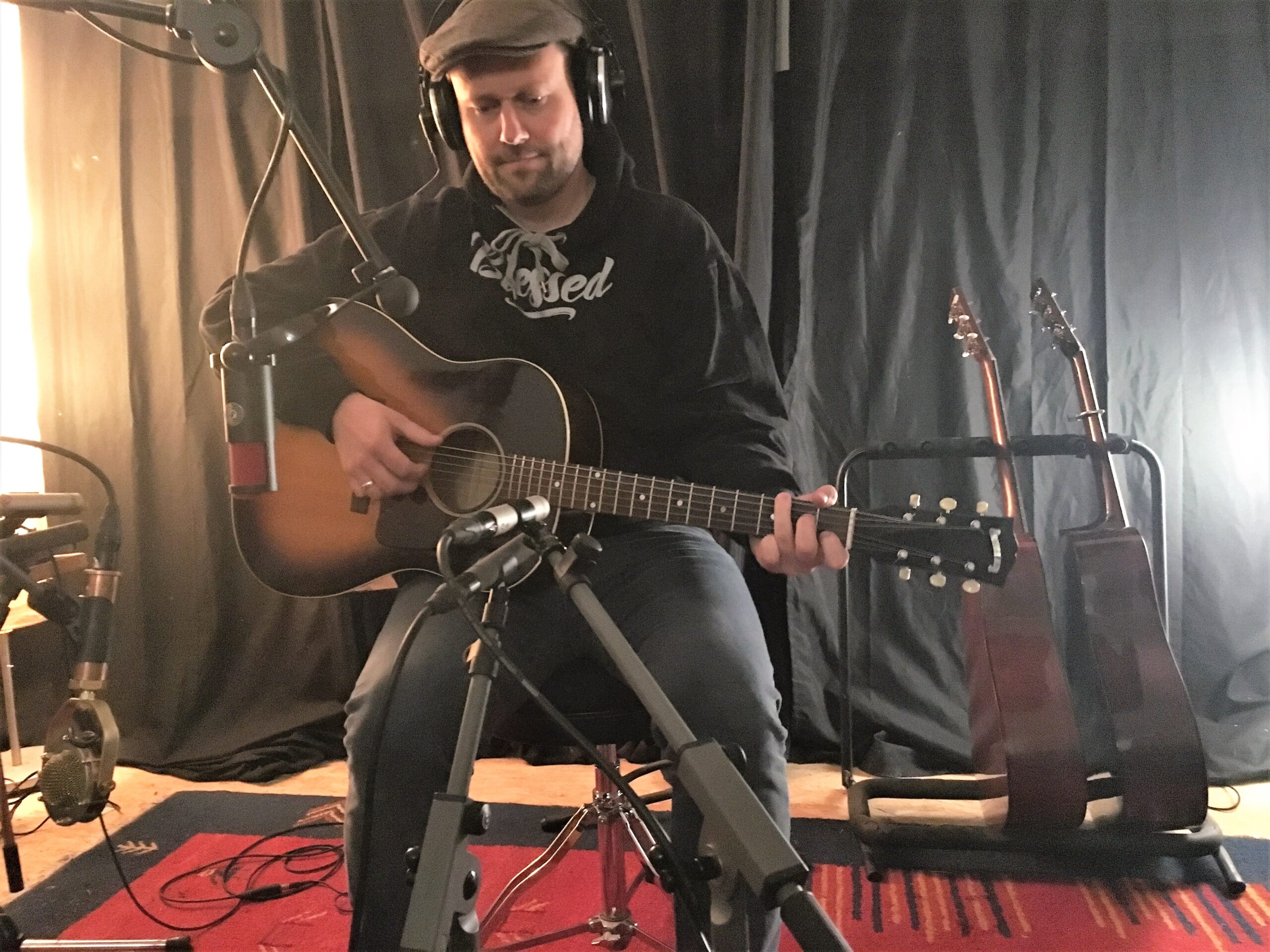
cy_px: 476
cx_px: 635
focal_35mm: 29
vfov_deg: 48.2
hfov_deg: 61.7
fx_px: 1064
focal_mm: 4.15
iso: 1000
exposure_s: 1/17
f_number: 2.2
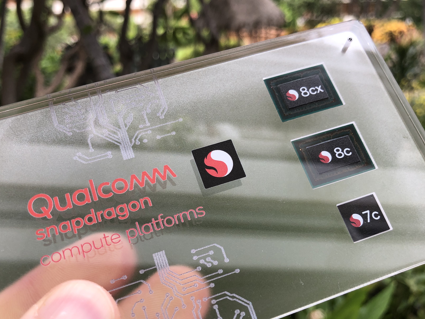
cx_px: 199
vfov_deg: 40.7
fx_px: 430
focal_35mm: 35
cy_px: 172
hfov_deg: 52.6
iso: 20
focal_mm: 4
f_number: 1.8
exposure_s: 1/296
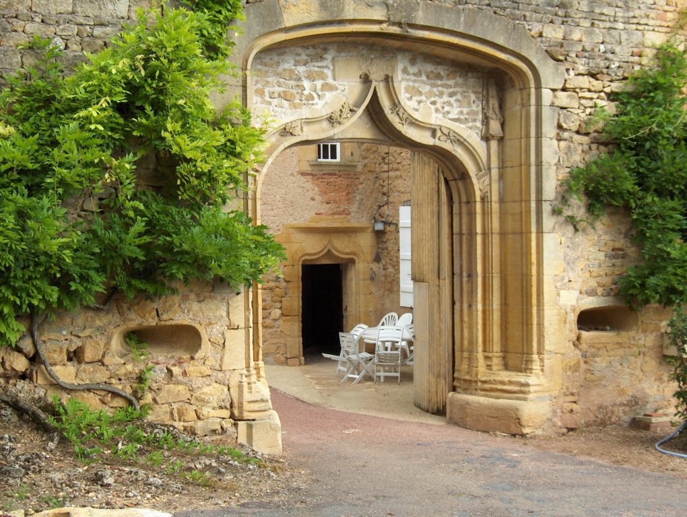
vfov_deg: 26.6
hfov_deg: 34.9
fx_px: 1093
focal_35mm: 55
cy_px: 258
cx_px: 344
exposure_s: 1/356
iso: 100
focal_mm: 11.4
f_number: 3.2
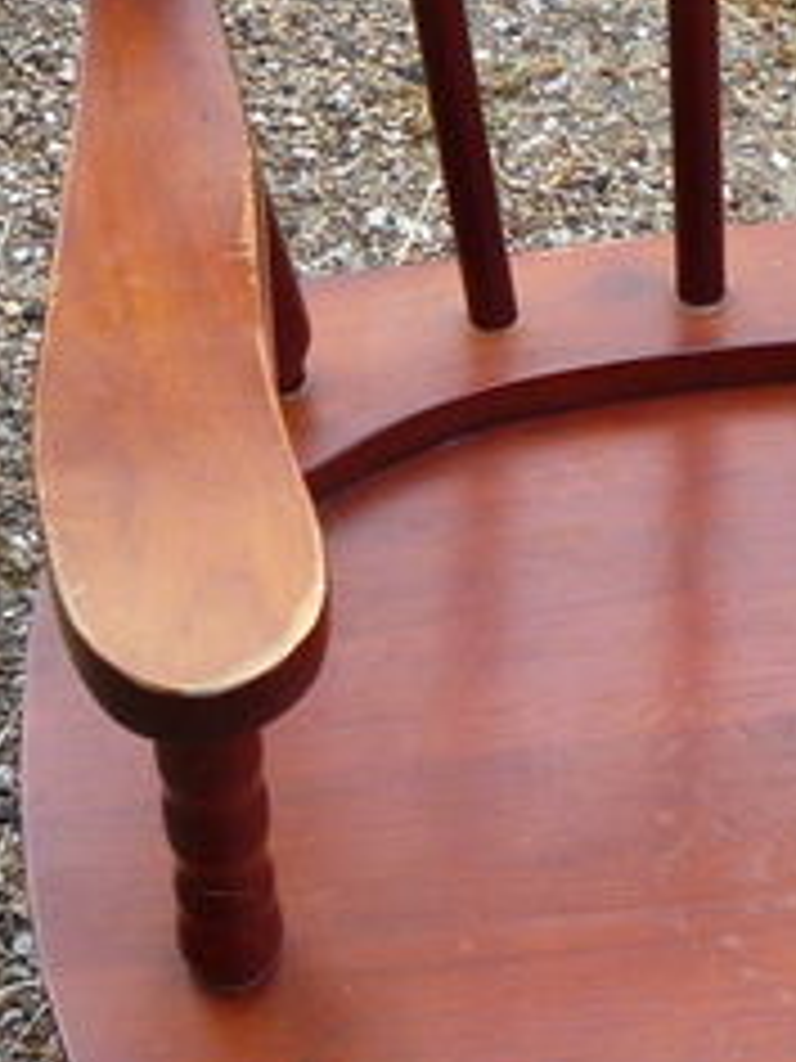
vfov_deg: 15.4
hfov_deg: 11.6
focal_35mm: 127
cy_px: 248
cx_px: 742
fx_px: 3894
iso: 100
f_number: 4
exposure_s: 1/320
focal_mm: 5.2
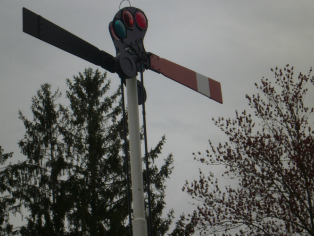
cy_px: 109
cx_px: 145
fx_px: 1216
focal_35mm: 134
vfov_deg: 11.1
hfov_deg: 14.7
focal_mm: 18.6
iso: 100
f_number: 5.9
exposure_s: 1/800
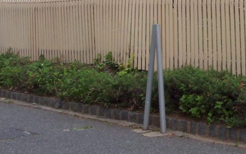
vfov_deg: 11.3
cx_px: 218
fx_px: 751
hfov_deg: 18.3
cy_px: -72
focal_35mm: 112
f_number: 4.8
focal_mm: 8
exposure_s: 1/500
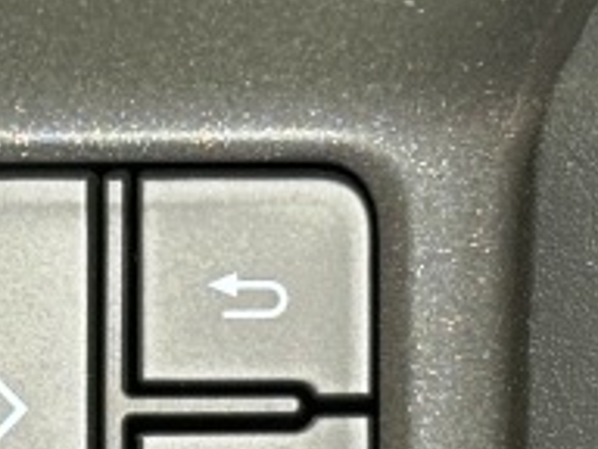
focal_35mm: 256
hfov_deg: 7.7
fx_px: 4422
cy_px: 561
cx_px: 25
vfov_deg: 5.8
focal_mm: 6.86
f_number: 1.78
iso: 320
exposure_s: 1/40
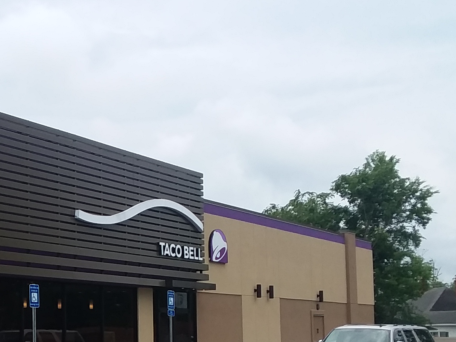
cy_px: 258
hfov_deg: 28.8
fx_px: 843
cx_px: 27
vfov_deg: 22.7
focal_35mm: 64
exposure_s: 1/1465
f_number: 1.9
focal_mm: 2.47
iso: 40
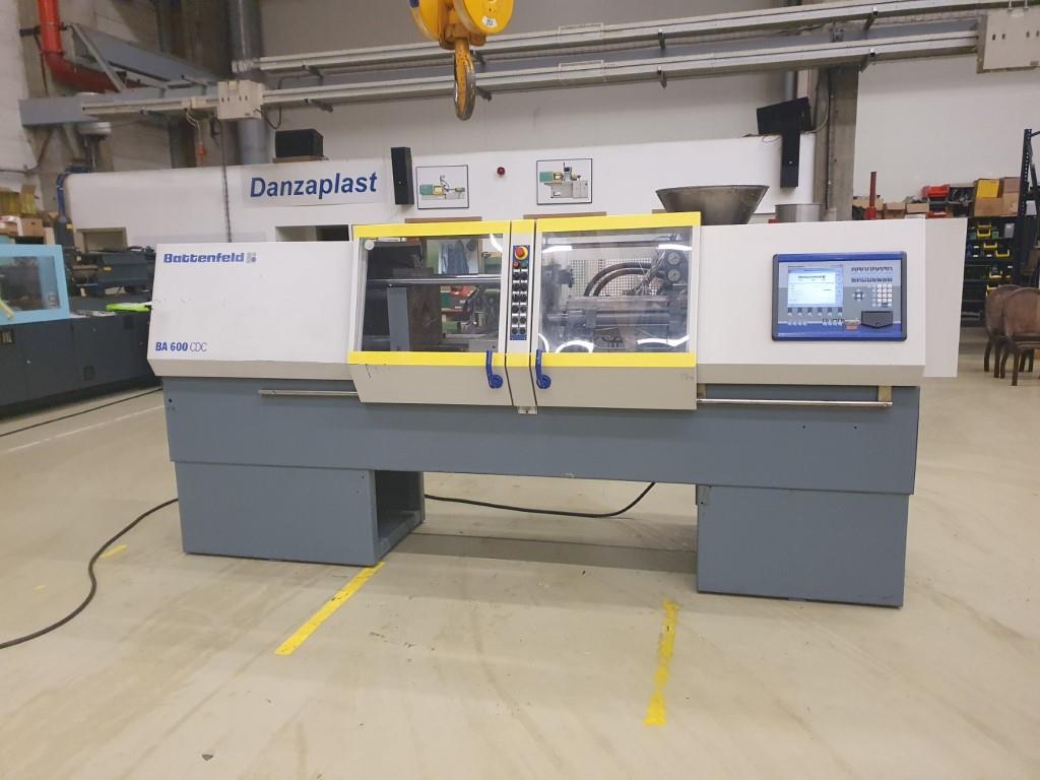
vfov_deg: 53.1
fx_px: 781
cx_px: 520
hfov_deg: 67.3
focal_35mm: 26
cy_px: 390
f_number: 2.4
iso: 640
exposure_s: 1/50
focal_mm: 4.32
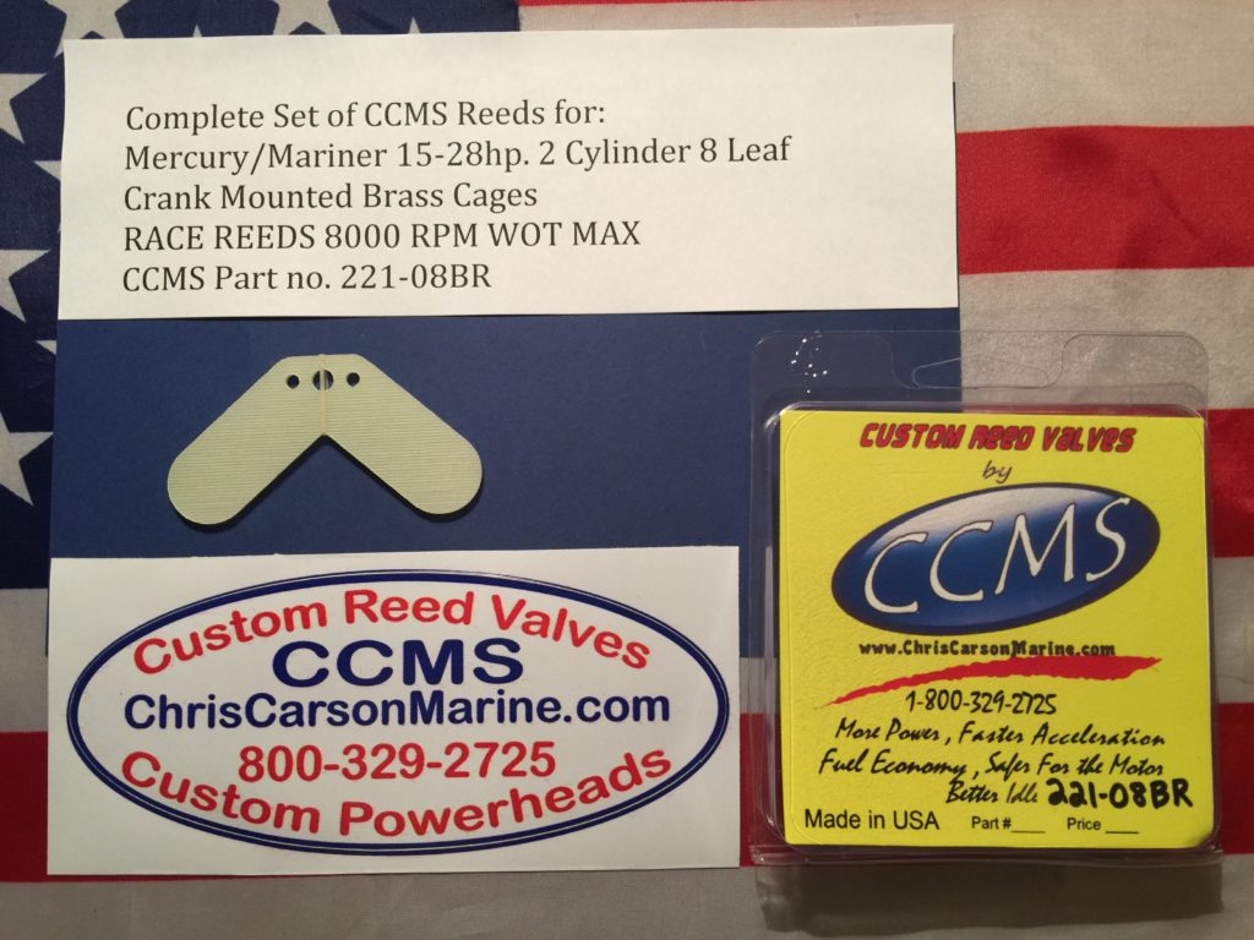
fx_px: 1051
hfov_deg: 61.7
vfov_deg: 48.2
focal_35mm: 29
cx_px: 627
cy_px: 470
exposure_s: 1/30
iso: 50
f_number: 2.2
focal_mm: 4.15
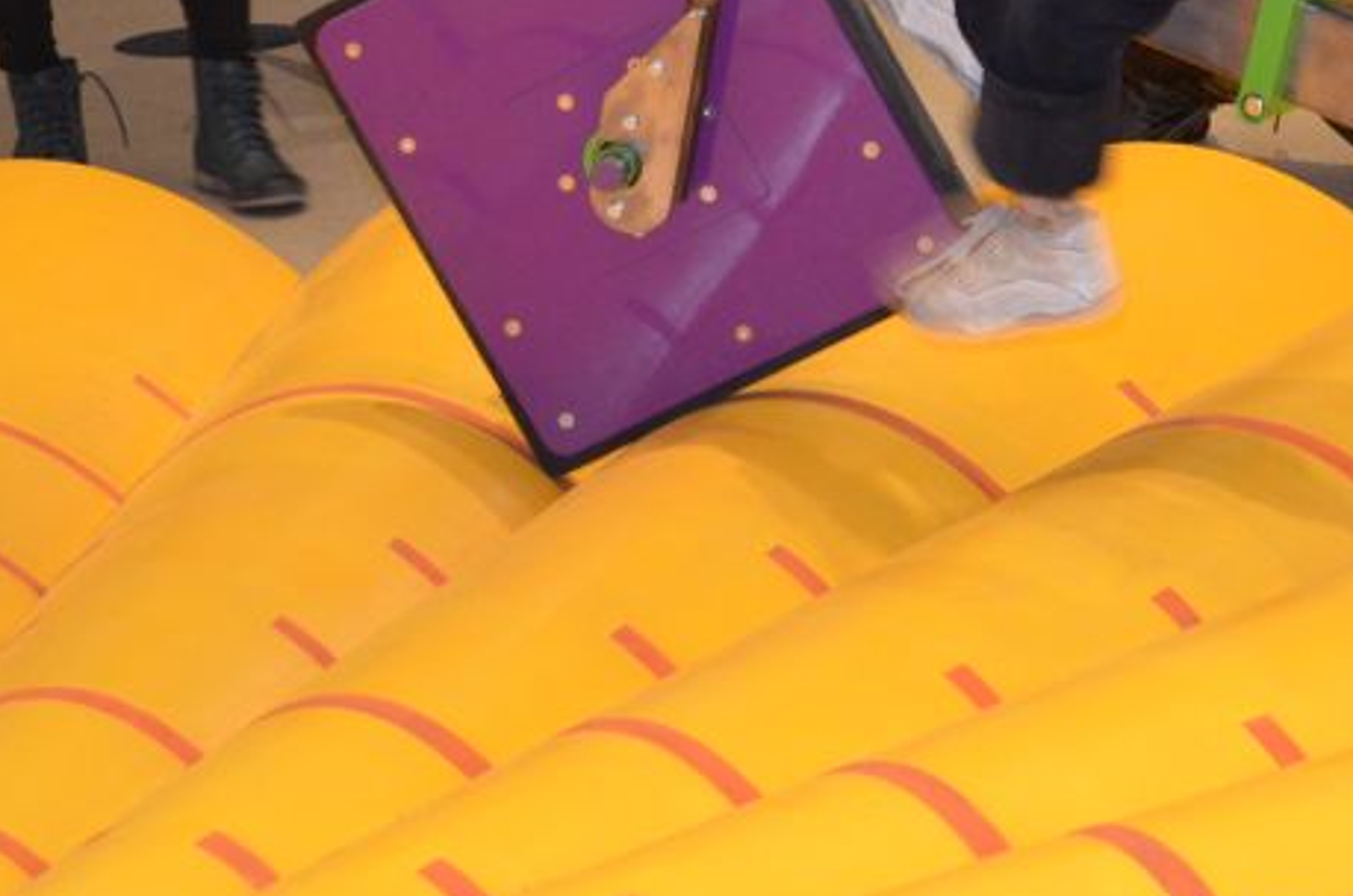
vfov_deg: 8.6
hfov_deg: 12.9
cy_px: -34
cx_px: 1382
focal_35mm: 157
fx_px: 5888
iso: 1100
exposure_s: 1/60
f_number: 5.3
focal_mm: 40
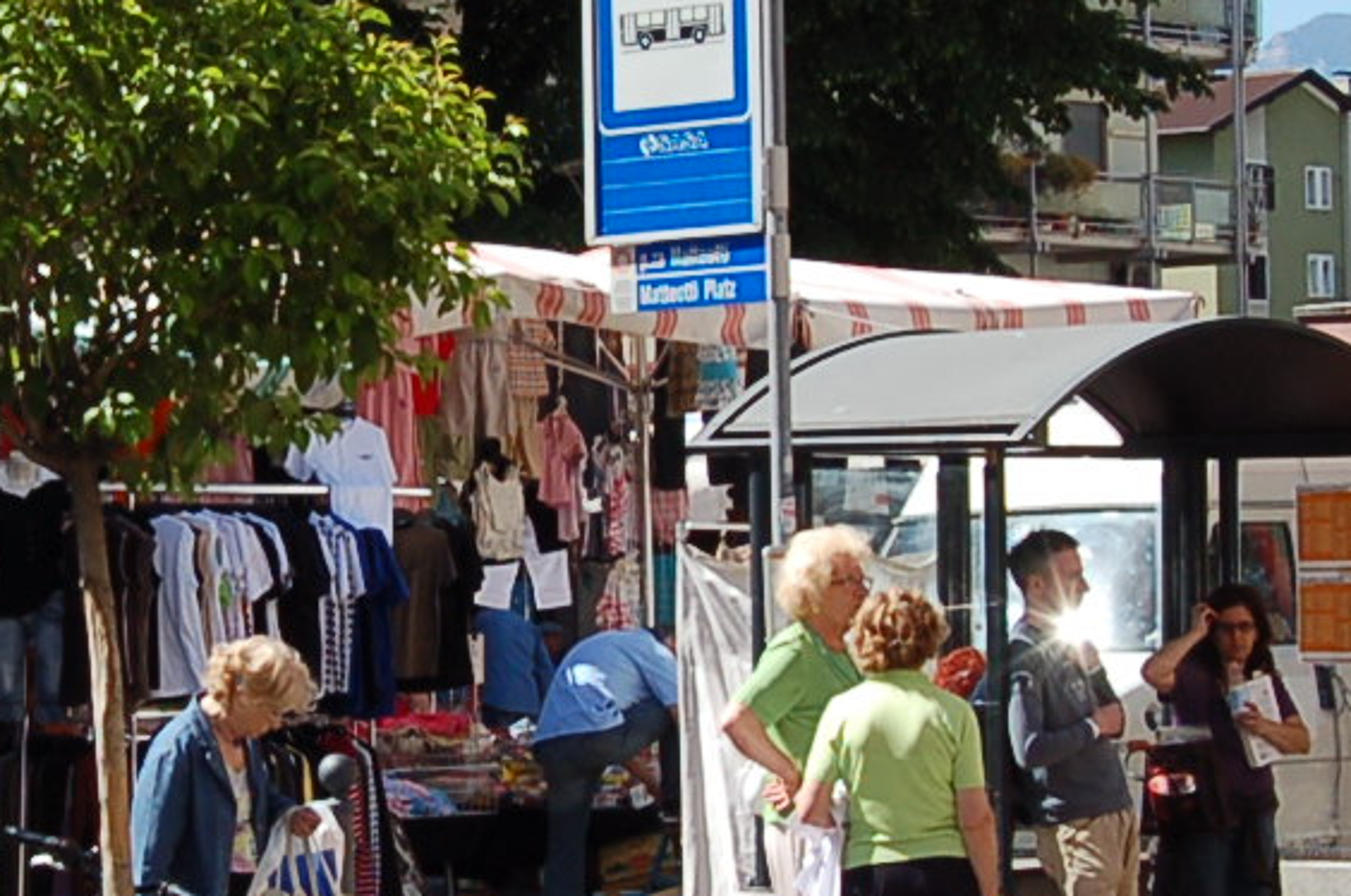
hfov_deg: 13.1
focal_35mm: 156
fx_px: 5844
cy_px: 309
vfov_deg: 8.8
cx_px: 237
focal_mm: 26
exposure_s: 1/250
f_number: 9
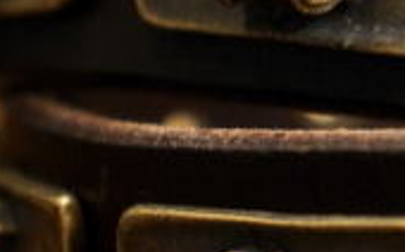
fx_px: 2702
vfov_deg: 5.3
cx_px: 272
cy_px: 62
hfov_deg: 8.6
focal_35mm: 245
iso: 1600
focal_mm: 43
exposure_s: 1/25
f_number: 4.5
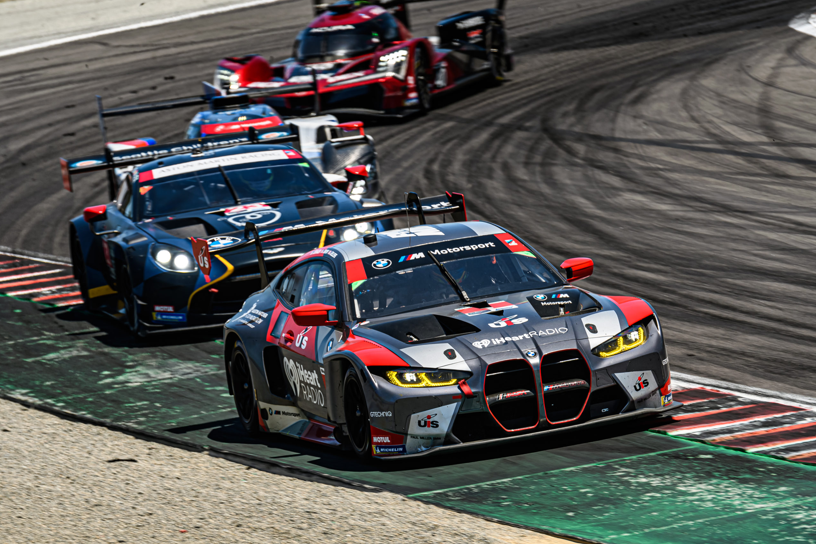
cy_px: 272
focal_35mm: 451
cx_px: 407
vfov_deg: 3.0
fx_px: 10222
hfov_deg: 4.6
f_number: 7.1
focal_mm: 300
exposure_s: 1/320
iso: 50
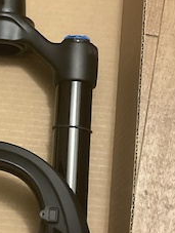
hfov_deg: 14.3
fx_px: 686
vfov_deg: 19.2
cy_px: 121
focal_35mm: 102
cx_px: 6
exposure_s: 1/30
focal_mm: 3
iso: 320
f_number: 1.8
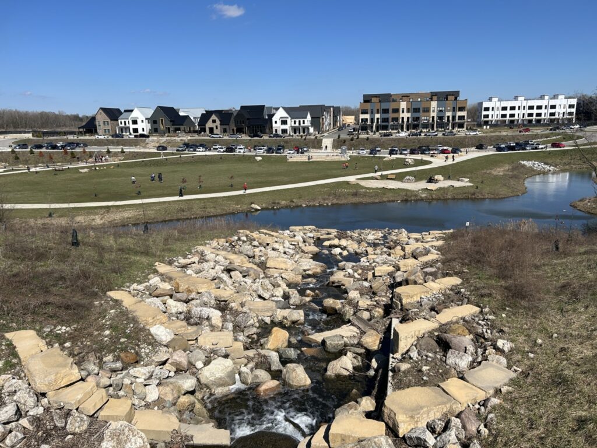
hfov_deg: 67.3
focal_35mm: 26
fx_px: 448
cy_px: 224
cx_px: 298
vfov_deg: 53.1
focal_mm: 5.7
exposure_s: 1/5319
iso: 50
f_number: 1.5
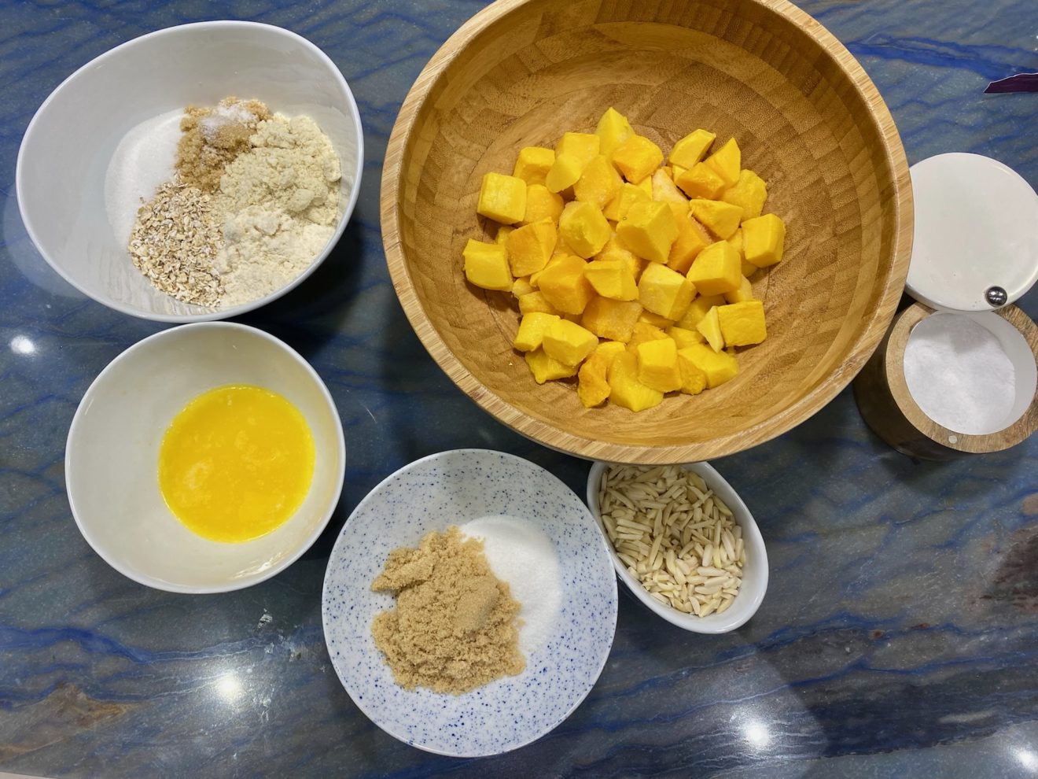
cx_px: 519
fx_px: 780
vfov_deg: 53.1
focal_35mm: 26
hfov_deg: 67.3
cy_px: 390
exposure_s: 1/60
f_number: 1.8
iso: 64
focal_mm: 4.25
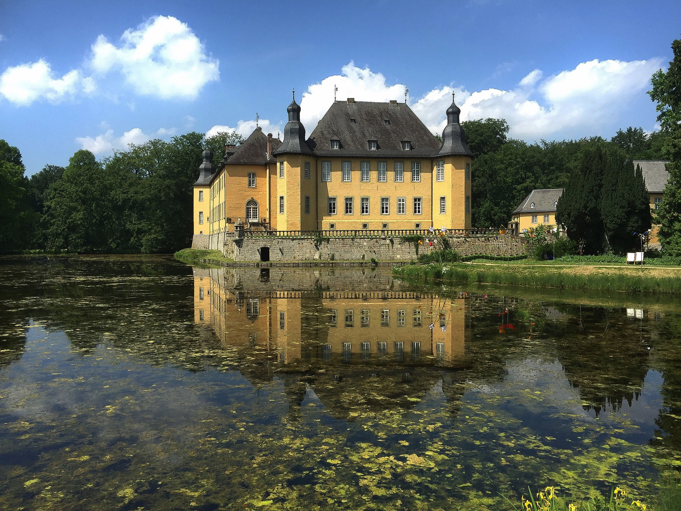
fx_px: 571
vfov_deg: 48.2
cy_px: 256
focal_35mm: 29
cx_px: 340
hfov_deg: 61.7
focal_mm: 4.15
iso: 32
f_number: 2.2
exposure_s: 1/1980
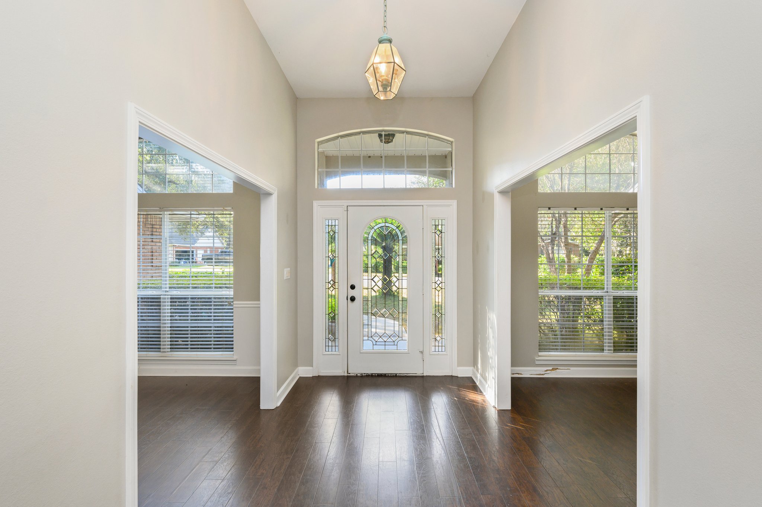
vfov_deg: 72.0
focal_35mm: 16
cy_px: 254
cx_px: 381
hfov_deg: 95.0
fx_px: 349
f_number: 8
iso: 640
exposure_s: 1/30
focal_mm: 16.5
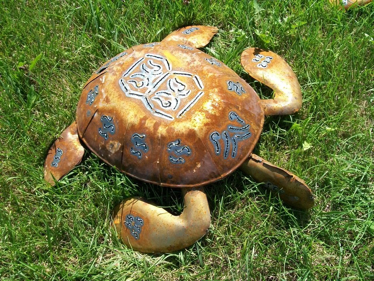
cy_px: 140
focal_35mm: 36
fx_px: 389
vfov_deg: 39.7
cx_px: 187
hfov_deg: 51.4
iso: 80
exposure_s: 1/320
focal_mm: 6
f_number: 4.8
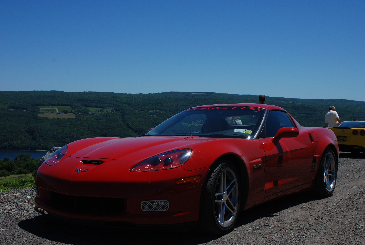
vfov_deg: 32.0
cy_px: 122
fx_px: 426
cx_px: 182
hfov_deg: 46.3
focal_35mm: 42
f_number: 8
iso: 100
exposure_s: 1/250
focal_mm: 28
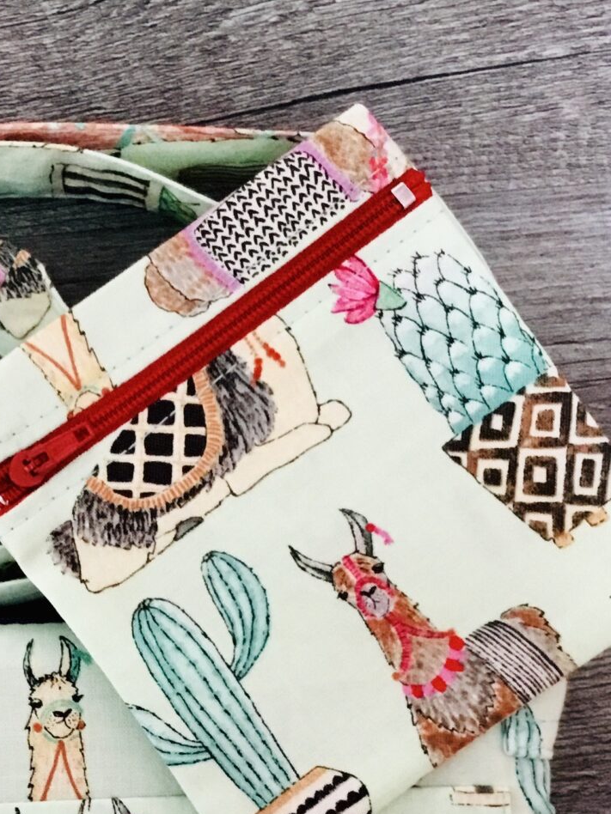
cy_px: 741
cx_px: 89
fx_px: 1577
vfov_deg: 27.8
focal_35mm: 67
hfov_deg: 21.5
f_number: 2.4
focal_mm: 3.3
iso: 200
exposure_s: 1/17
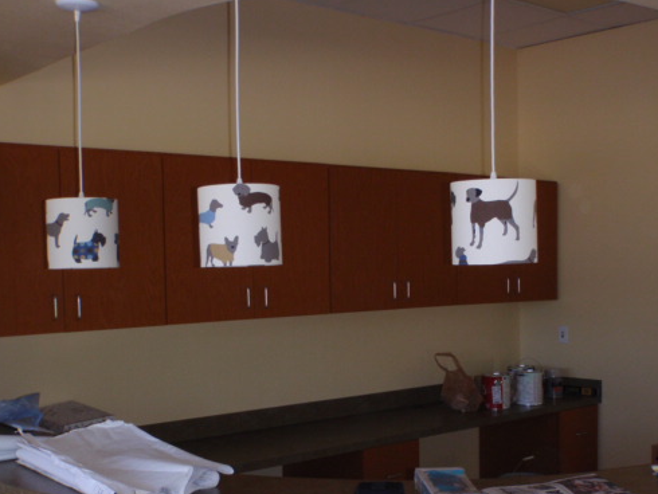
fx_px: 894
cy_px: 309
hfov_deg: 40.4
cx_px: 340
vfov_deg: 30.8
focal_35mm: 47
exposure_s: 1/40
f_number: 4.1
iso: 160
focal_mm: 6.53
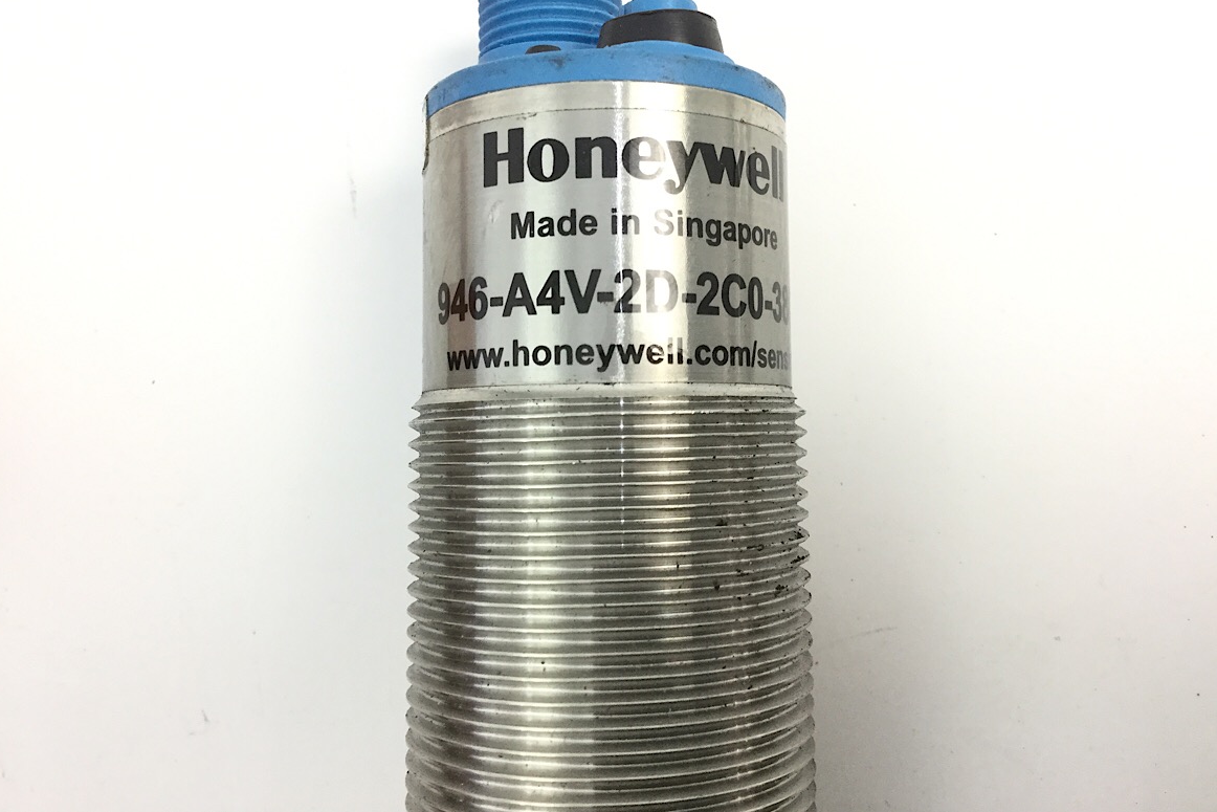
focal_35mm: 33
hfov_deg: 57.2
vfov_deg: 39.9
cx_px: 609
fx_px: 1116
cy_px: 348
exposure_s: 1/33
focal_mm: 3.3
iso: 80
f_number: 2.4
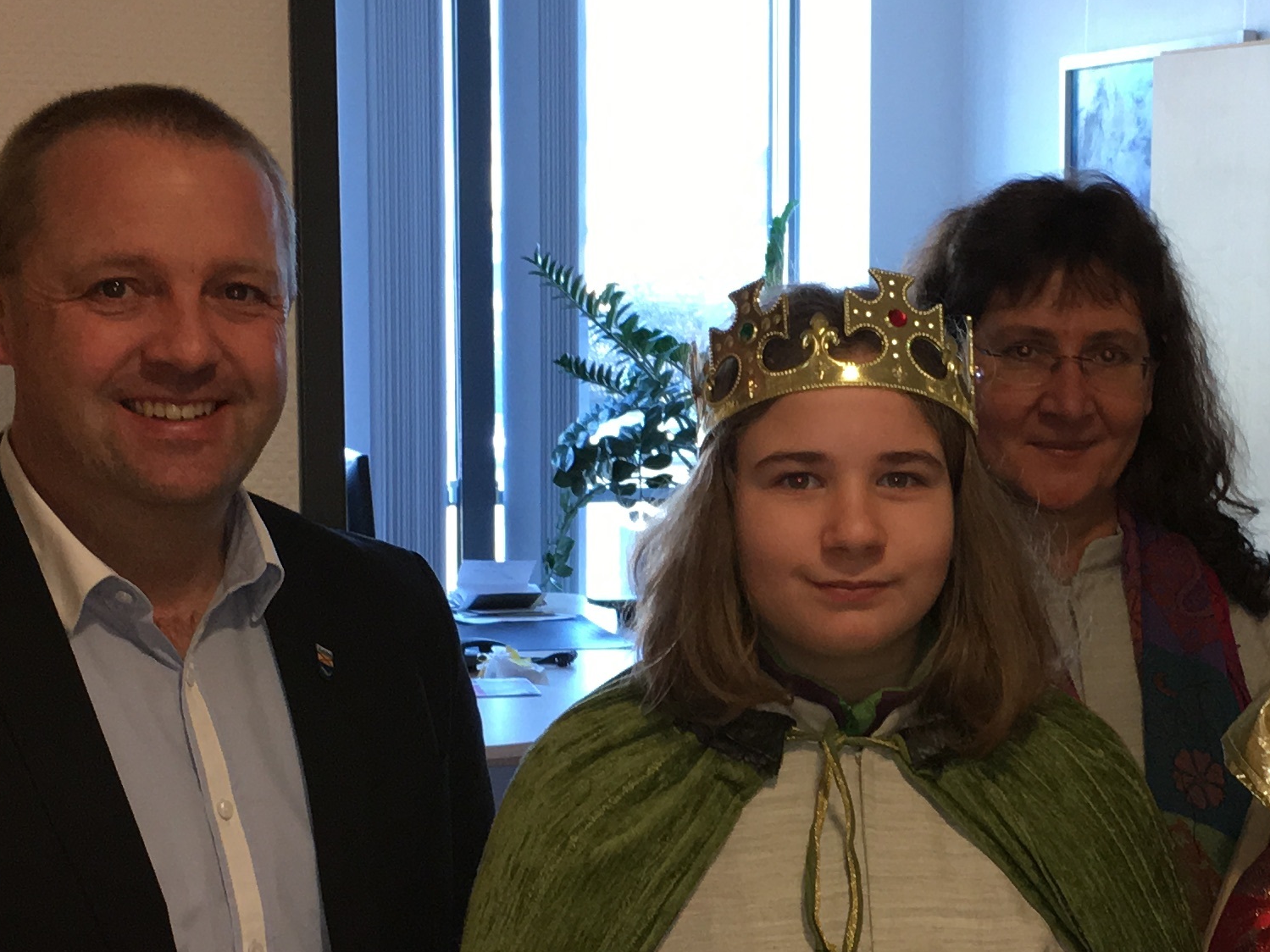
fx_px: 2861
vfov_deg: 18.9
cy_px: 612
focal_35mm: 78
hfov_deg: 24.8
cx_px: 936
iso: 64
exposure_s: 1/30
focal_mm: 4.15
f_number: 2.2
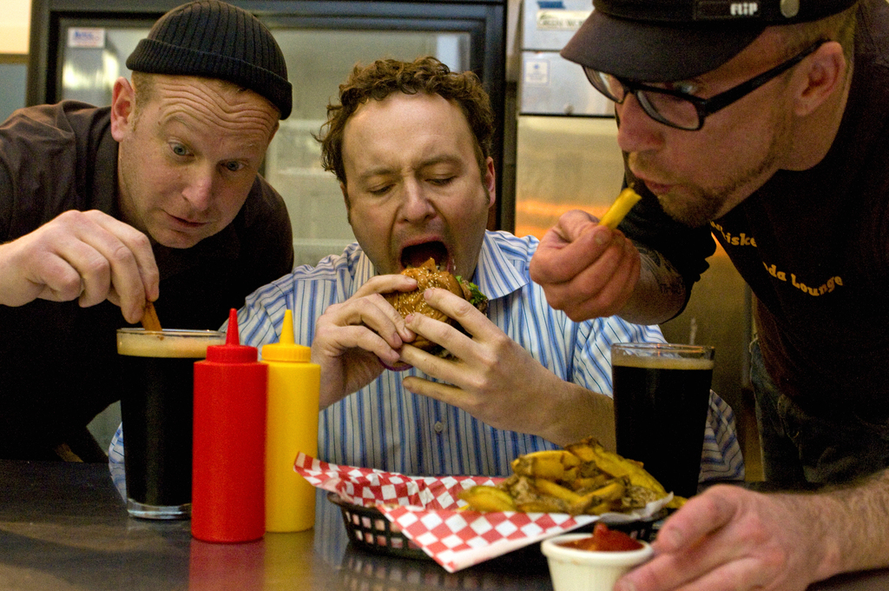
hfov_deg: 46.5
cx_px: 444
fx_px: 1036
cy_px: 296
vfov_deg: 31.8
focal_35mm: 42
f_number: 4.5
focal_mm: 28
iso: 2500
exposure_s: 1/80
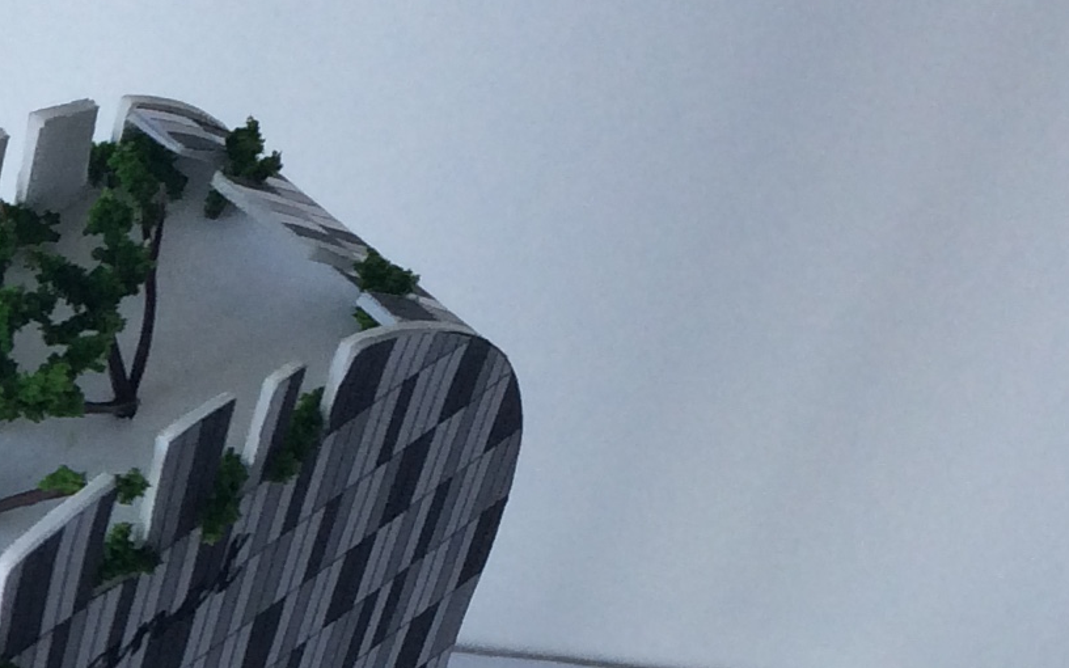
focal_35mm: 123
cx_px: -465
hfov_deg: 15.8
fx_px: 3583
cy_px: 1125
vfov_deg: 10.2
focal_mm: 4.15
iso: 32
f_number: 2.2
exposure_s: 1/270
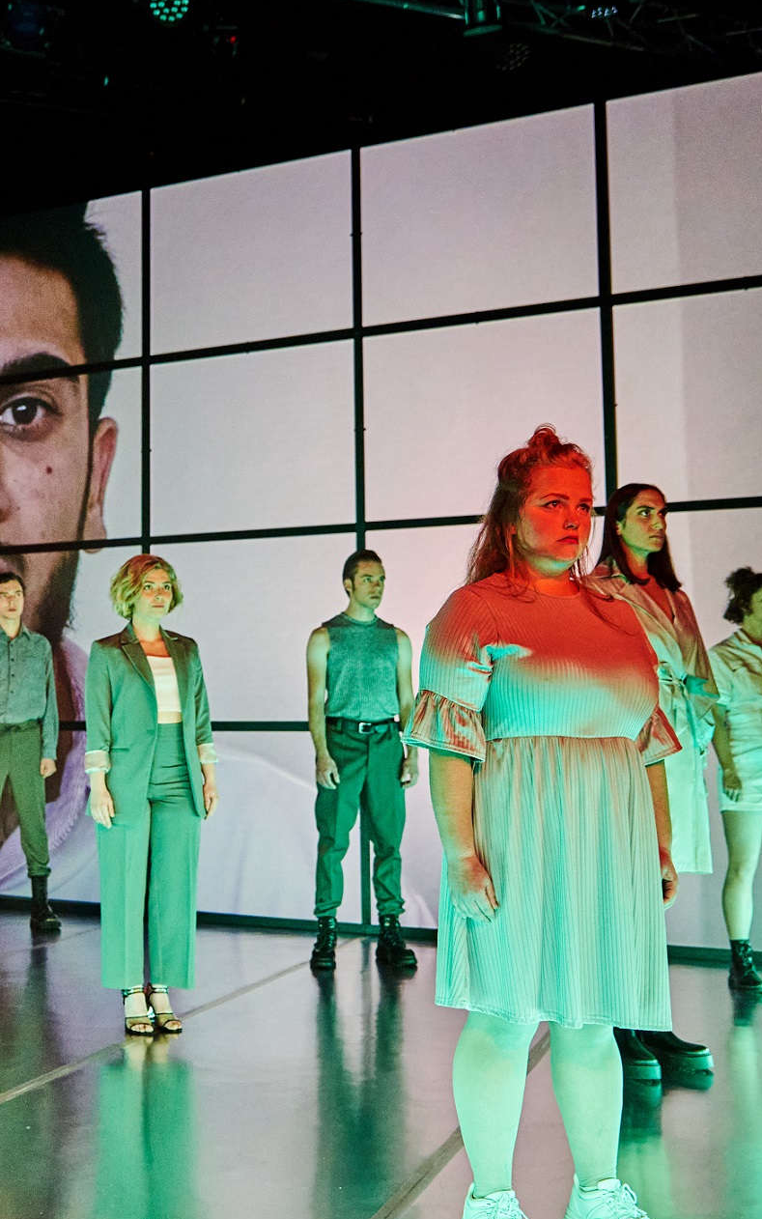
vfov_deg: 49.3
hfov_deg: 30.7
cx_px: 94
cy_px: 610
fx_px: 1329
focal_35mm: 40
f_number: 2.8
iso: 3200
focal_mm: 26
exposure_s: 1/125
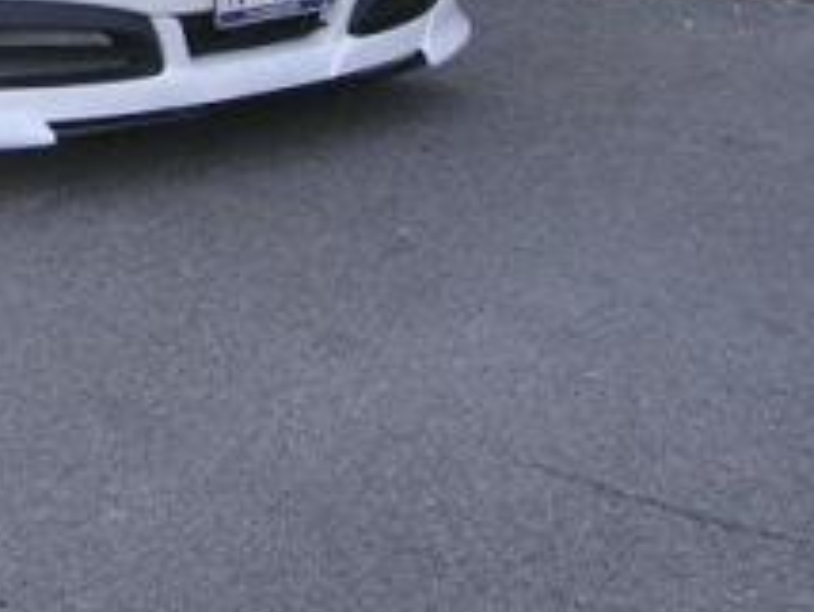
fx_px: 3343
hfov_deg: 13.5
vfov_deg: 10.3
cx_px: -156
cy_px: -103
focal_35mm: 142
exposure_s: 1/107
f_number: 2.8
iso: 50
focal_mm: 5.8
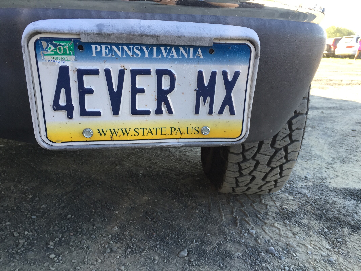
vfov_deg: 48.2
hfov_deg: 61.7
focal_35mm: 29
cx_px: 180
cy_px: 136
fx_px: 302
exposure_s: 1/120
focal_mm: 4.15
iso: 40
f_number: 2.2
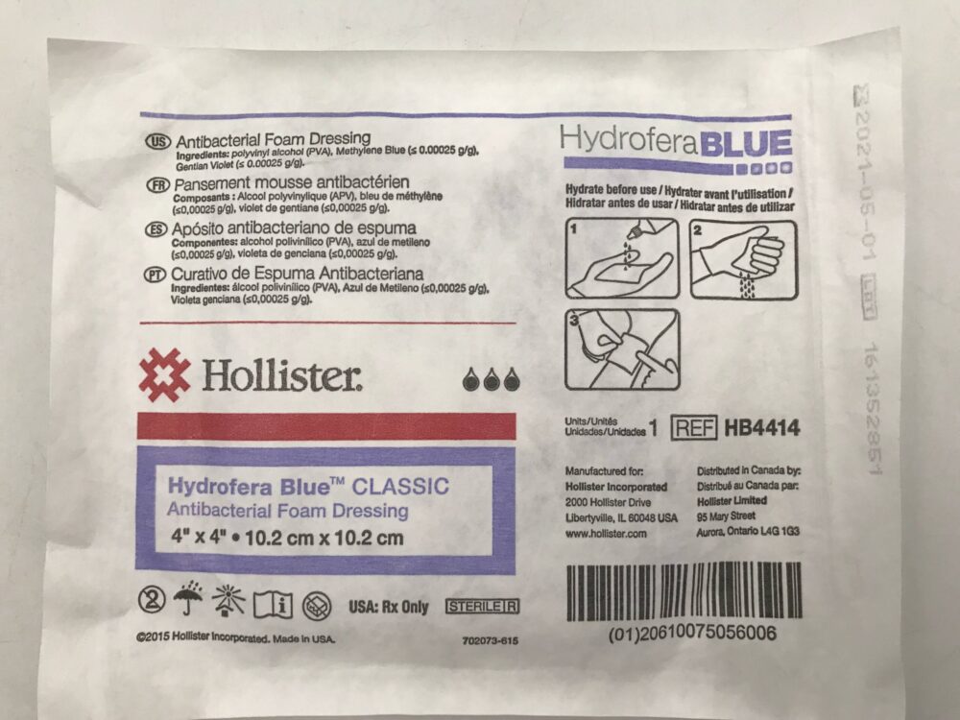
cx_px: 480
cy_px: 360
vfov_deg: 49.7
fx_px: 777
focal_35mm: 28
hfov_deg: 63.4
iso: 20
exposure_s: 1/40
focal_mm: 3.99
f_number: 1.8
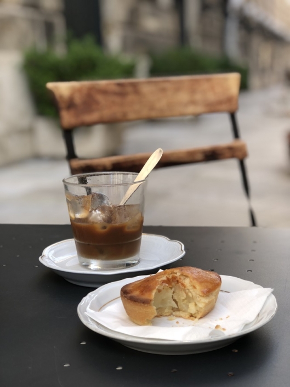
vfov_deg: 33.8
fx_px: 637
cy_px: 194
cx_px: 145
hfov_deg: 25.7
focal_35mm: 57
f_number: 2.8
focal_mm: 6.6
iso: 20
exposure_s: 1/137
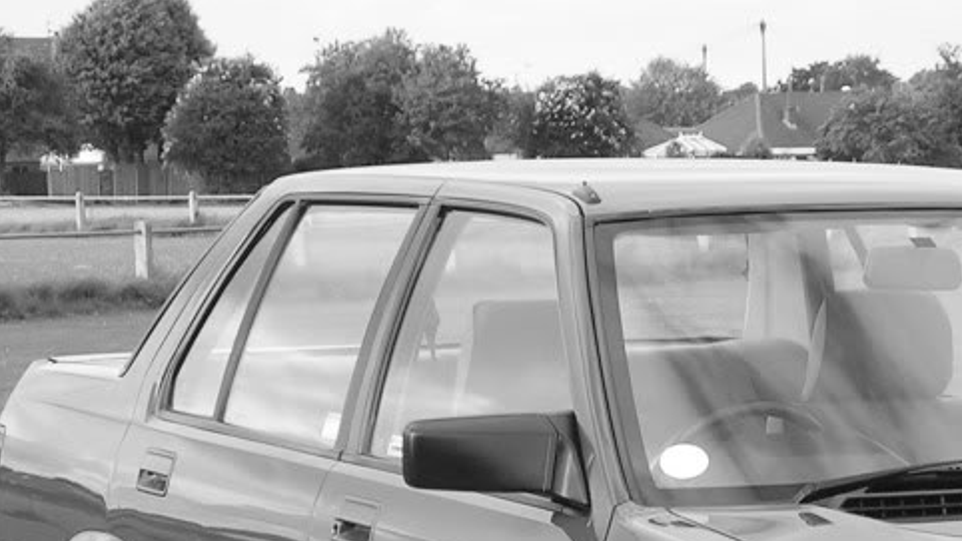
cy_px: 601
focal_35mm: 176
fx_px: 4489
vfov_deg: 6.9
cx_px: 952
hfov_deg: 12.1
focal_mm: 11.5
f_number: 3.9
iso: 50
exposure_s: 1/95.3
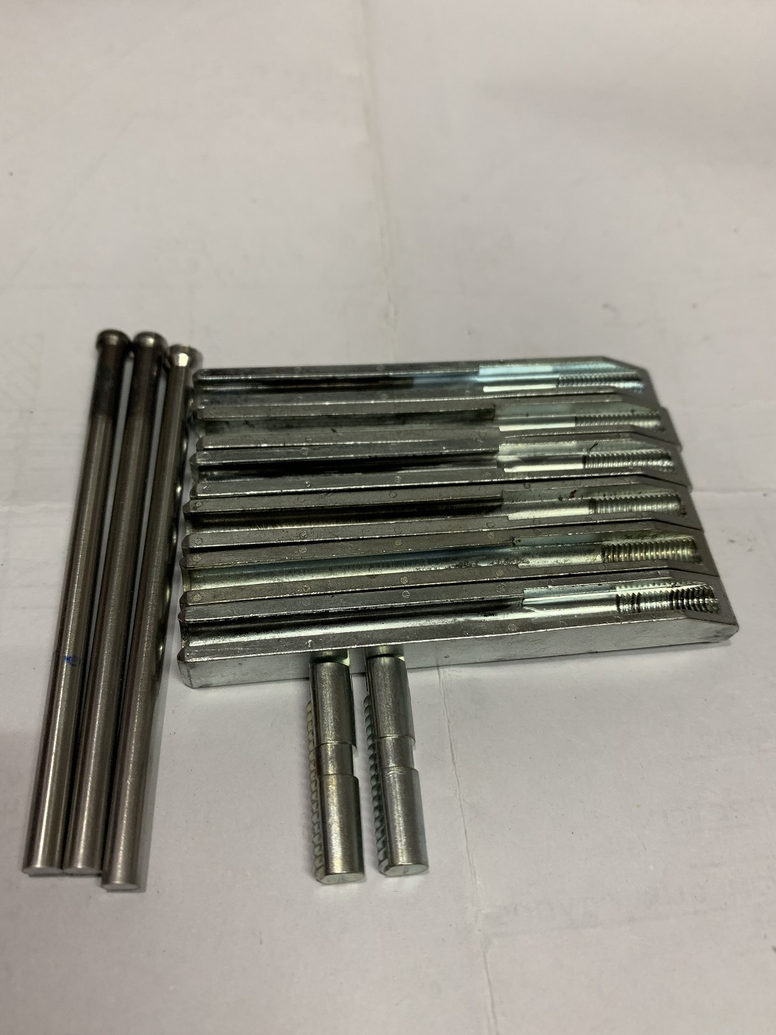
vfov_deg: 65.3
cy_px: 525
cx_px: 379
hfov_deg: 51.3
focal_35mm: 27
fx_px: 807
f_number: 1.8
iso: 125
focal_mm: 4.25
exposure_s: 1/50
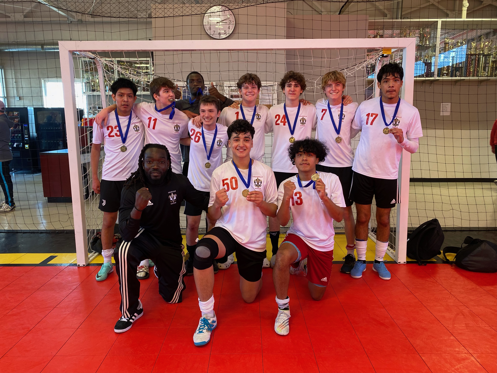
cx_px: 248
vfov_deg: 53.1
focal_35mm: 26
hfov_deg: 67.3
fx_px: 373
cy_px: 186
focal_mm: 4.25
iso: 100
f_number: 1.8
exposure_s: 1/60
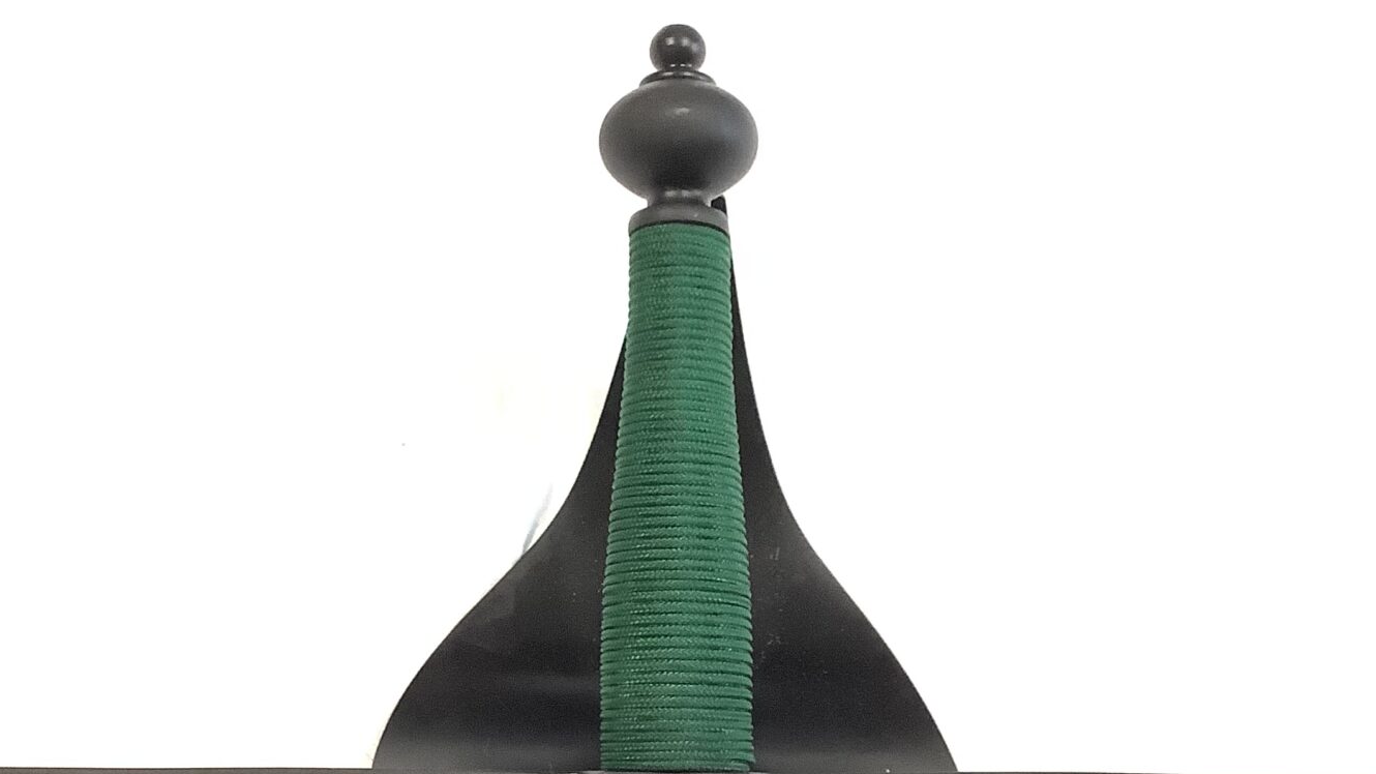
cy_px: 550
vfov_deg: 22.9
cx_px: 640
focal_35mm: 52
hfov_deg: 39.8
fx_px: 1897
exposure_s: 1/30
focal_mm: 3.3
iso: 400
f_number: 2.4
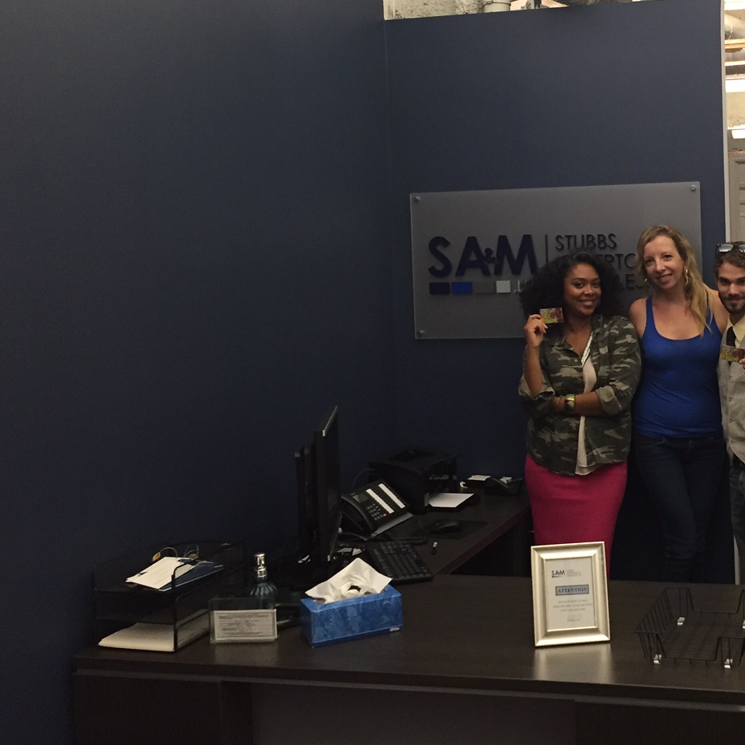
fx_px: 1096
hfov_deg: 35.8
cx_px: 637
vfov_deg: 37.4
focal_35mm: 45
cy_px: 296
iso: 125
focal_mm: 4.15
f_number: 2.2
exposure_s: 1/30
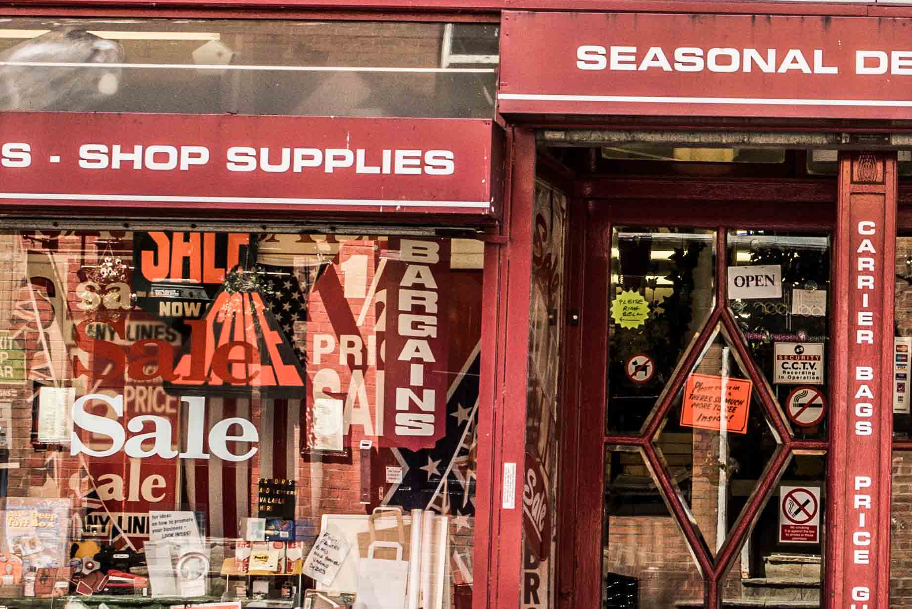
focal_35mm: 91
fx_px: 2306
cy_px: 256
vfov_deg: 15.0
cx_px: 844
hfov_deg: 21.8
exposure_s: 1/160
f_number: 13
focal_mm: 28
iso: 500
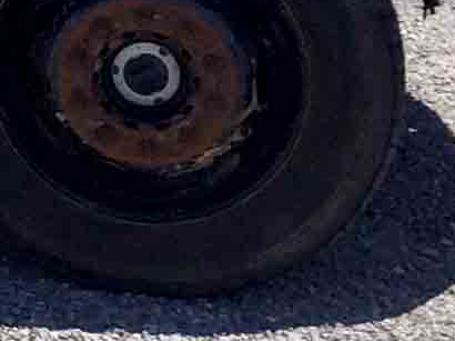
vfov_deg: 6.0
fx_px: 3140
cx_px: -870
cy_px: -441
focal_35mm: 239
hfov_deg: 7.4
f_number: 2.2
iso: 32
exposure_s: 1/1325
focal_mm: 4.12
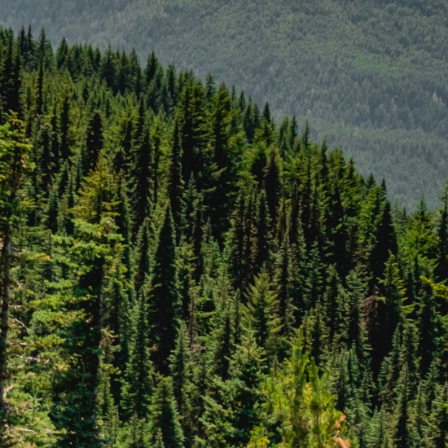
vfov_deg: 9.4
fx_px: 2665
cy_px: -209
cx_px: -383
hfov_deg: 9.1
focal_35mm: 182
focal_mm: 31
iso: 160
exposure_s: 1/1250
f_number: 2.8
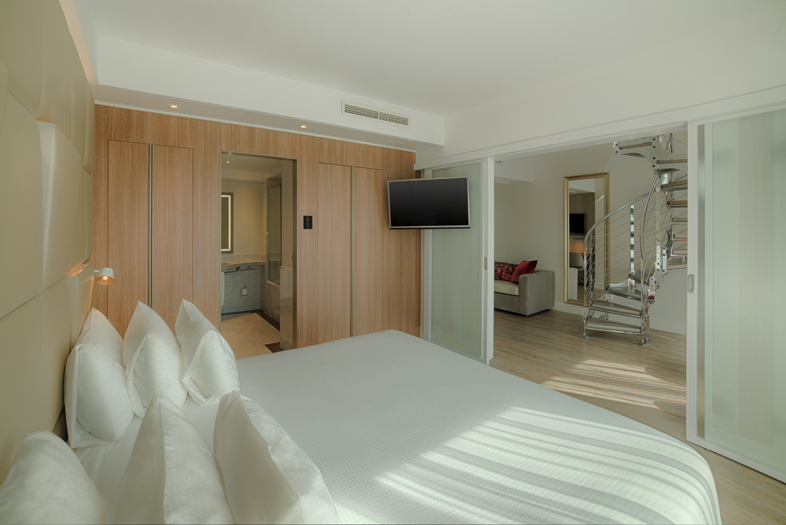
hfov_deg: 104.2
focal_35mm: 14
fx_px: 306
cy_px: 262
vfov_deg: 81.3
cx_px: 393
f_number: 11
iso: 31
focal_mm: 14
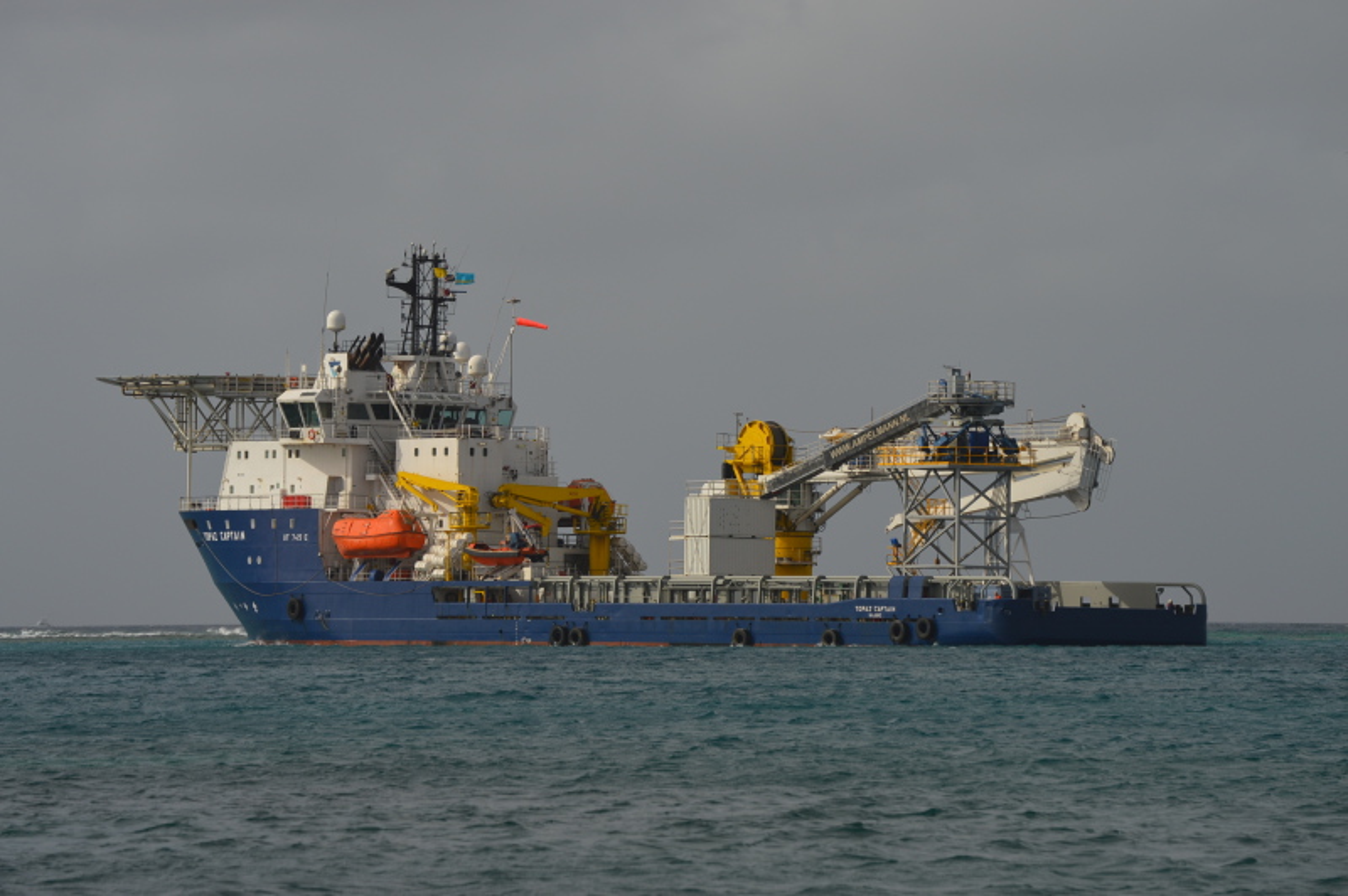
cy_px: 448
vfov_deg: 7.6
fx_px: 6734
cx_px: 674
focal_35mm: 180
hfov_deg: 11.4
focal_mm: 120
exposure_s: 1/800
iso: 100
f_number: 7.1
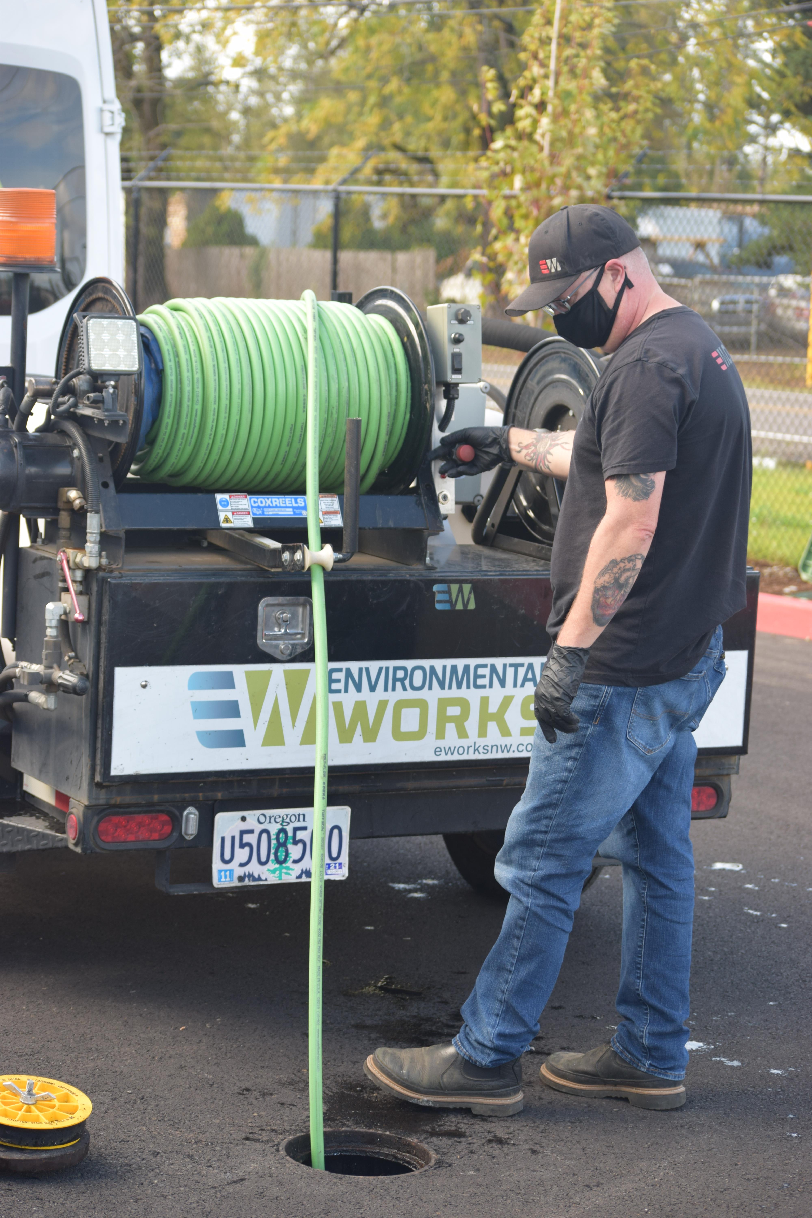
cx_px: 406
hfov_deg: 16.6
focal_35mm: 82
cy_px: 609
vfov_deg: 24.6
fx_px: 2791
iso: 200
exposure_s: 1/160
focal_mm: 55
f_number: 4
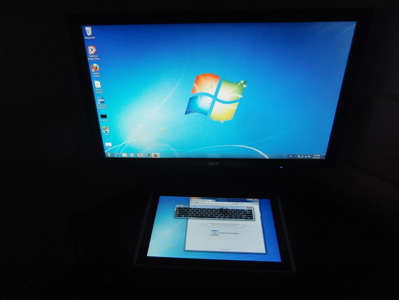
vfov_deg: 56.8
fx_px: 277
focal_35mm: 24
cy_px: 150
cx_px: 200
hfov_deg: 71.6
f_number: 3.2
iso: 400
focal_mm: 4.3
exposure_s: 1/60
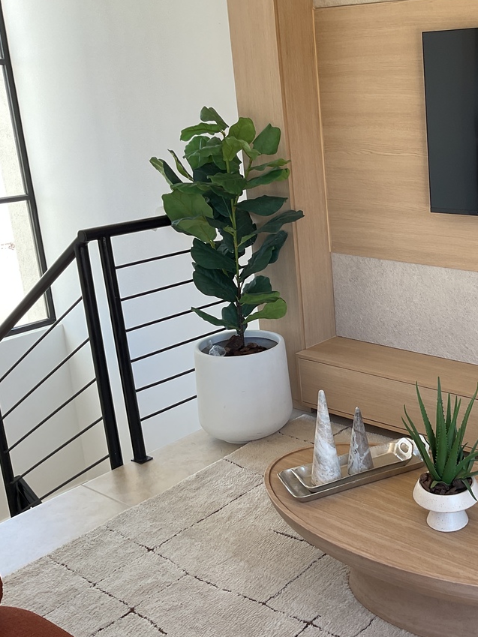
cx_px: 449
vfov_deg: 45.8
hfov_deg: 32.9
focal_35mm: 41
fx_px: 755
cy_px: 307
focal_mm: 3
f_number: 1.8
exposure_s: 1/120
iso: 25
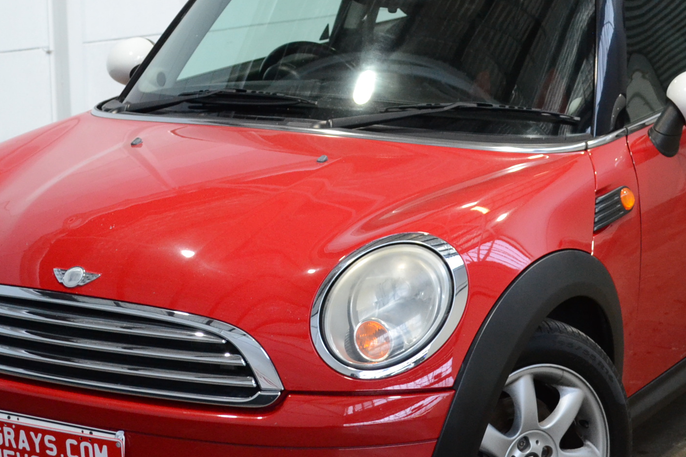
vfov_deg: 14.7
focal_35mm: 93
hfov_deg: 21.9
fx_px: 1772
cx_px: 367
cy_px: 244
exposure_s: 1/160
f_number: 5
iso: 1600
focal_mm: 38
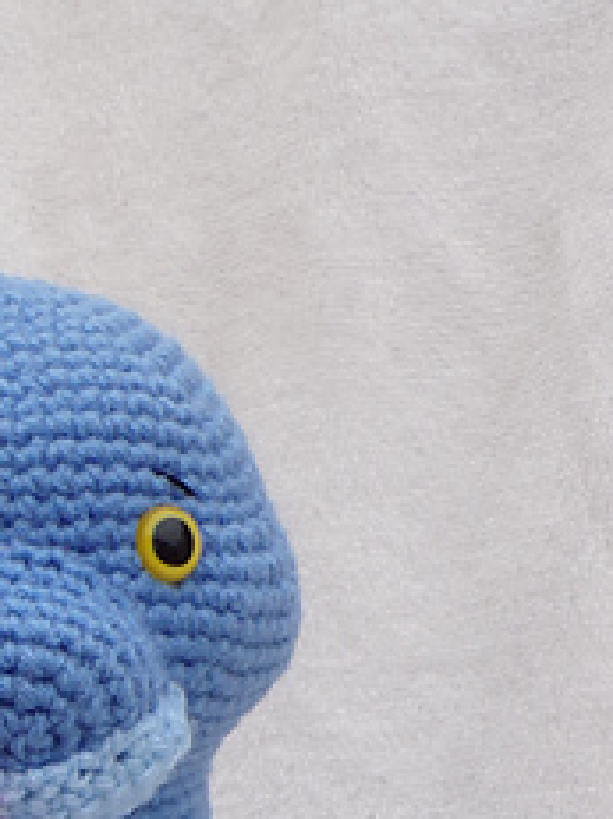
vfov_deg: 12.3
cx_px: -67
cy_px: 1085
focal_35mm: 155
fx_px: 3663
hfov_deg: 9.5
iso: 80
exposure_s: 1/140
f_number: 5.3
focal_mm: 10.1
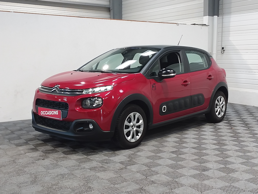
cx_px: 129
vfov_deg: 49.7
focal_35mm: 28
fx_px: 209
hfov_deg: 63.4
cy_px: 97
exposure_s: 1/33
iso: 64
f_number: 1.9
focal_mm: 2.91
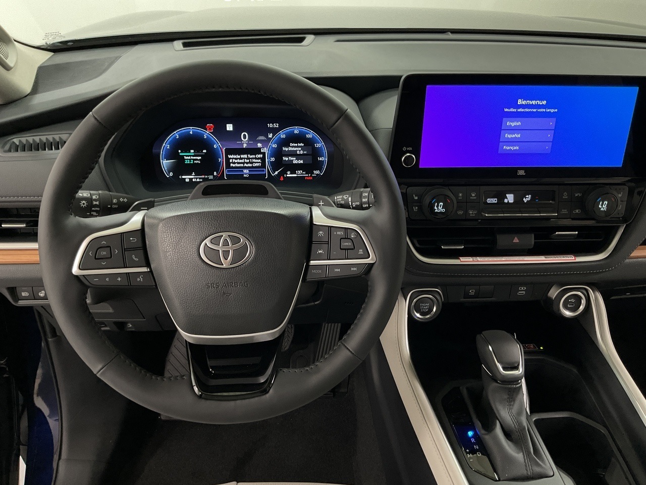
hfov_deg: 61.7
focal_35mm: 29
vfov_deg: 48.2
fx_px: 541
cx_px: 323
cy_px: 242
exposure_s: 1/60
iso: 200
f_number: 1.8
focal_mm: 3
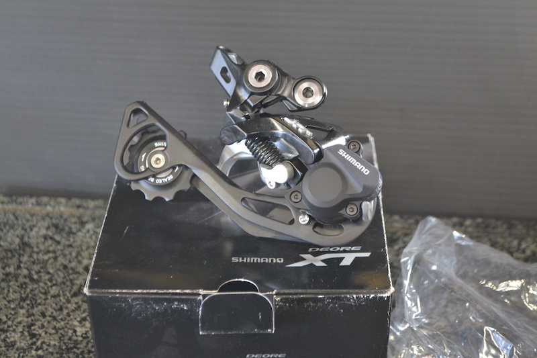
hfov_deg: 33.4
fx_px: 895
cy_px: 179
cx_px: 268
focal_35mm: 60
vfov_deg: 22.6
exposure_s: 1/15
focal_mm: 40
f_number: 5.3
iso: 1800
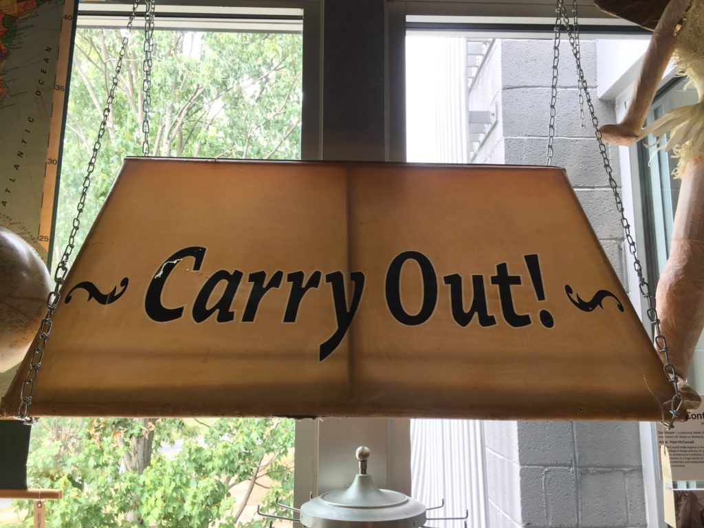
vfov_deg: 48.2
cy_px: 264
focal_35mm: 29
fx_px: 590
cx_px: 352
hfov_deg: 61.7
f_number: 2.2
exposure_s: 1/30
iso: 32
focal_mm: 4.15
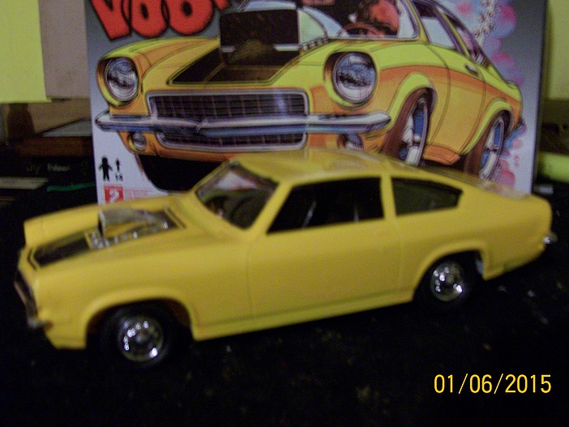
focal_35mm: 41
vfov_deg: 35.1
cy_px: 199
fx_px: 674
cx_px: 260
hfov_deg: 45.7
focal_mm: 6
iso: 160
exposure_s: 1/8
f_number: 2.7
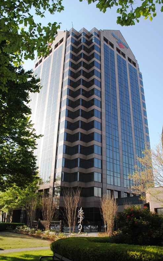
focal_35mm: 28
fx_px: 199
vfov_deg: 66.5
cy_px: 131
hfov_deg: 44.5
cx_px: 88
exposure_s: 1/200
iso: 100
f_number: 6.3
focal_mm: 18
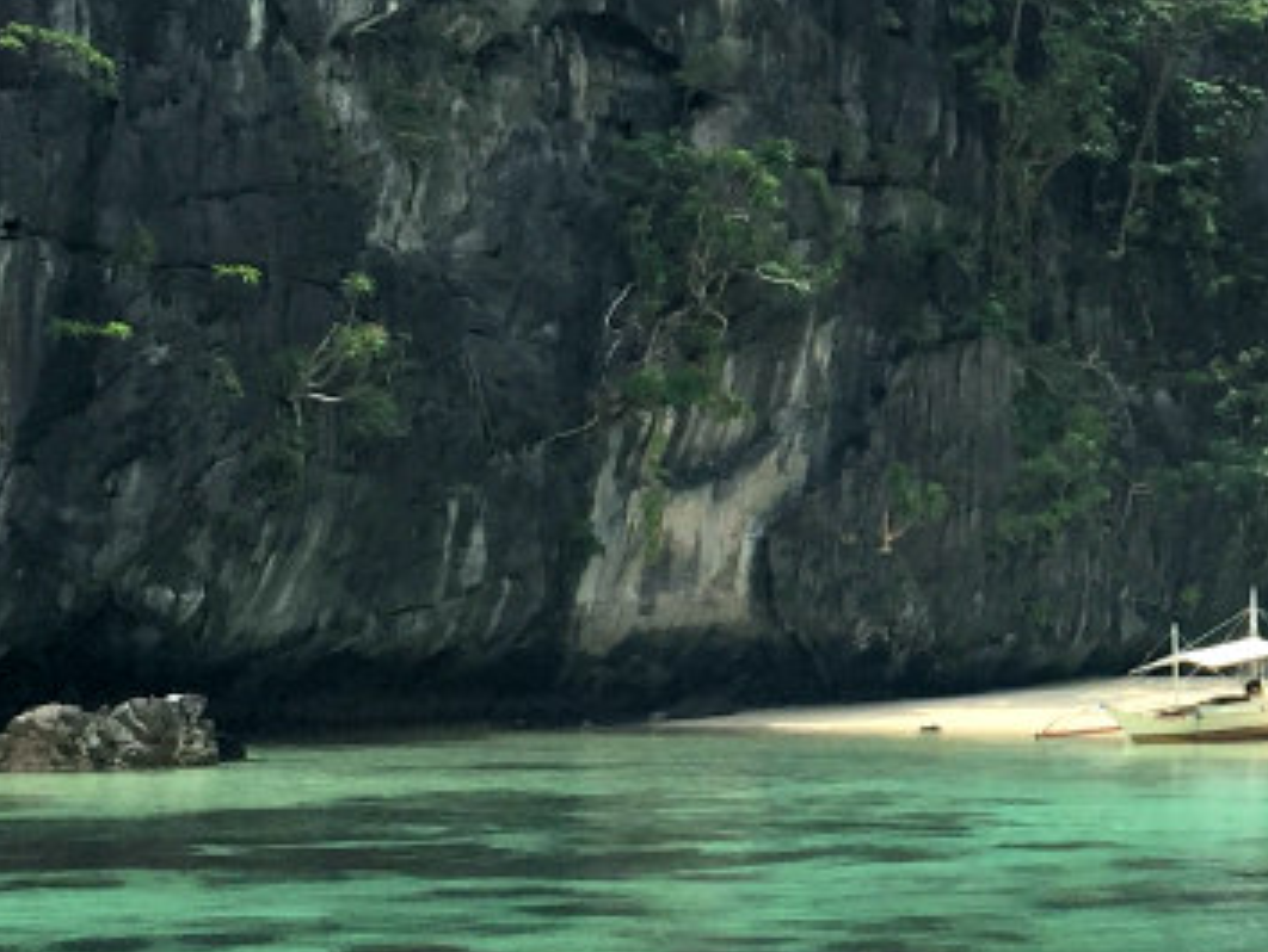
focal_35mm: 108
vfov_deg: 13.7
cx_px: 1486
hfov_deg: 17.4
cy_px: 480
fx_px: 3959
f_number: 2.2
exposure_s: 1/1980
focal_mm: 4.15
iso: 32
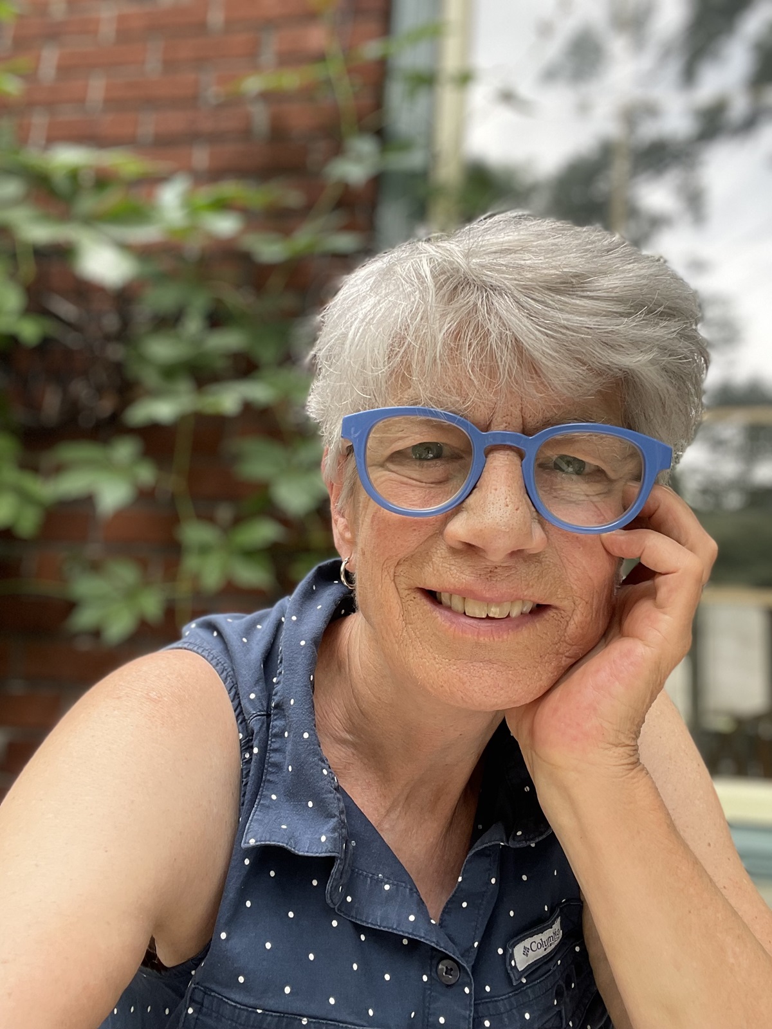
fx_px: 892
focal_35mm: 30
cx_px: 386
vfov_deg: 60.0
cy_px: 514
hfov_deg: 46.8
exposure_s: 1/121
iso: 80
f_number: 2.2
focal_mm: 2.71
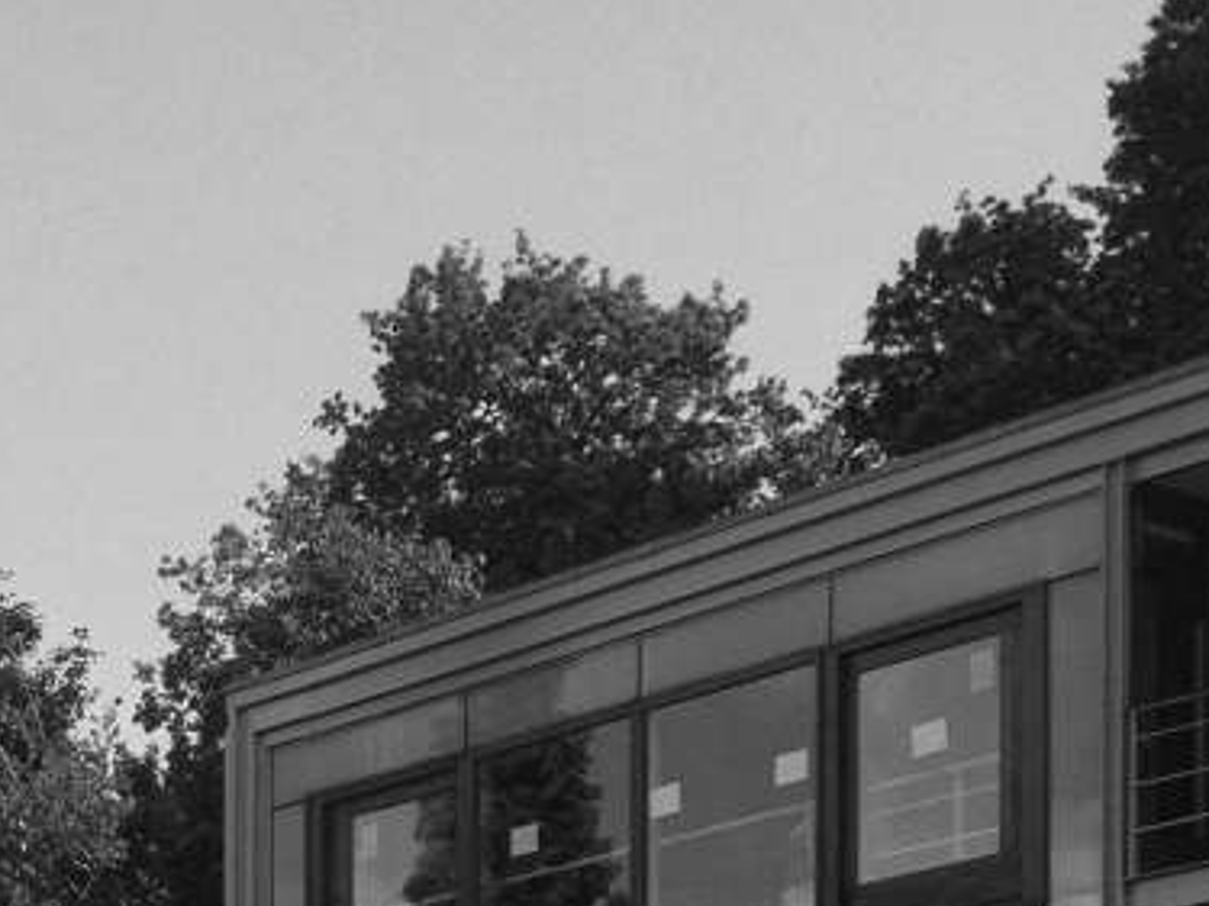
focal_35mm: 125
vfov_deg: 11.1
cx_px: 164
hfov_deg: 15.6
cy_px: 1594
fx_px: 4364
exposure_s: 1/935
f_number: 2.4
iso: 64
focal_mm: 4.28
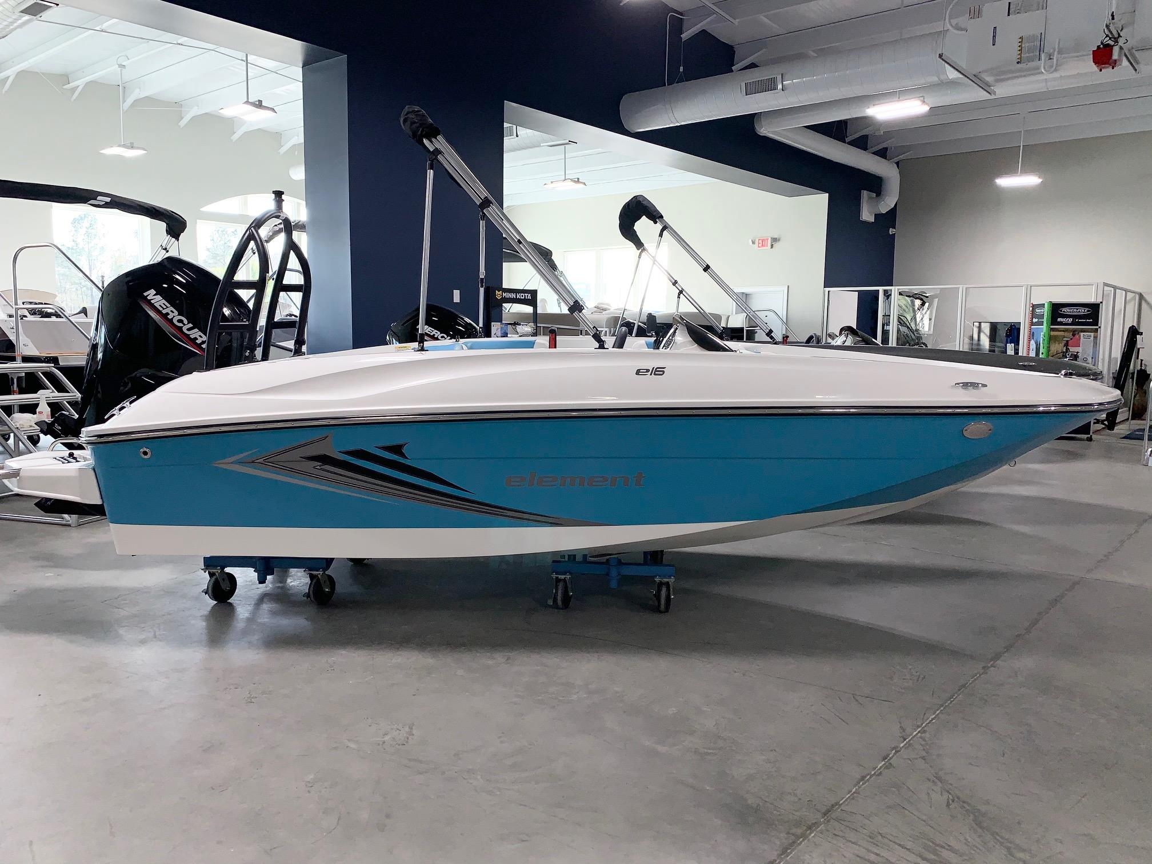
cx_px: 576
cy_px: 432
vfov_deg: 53.1
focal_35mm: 26
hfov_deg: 67.3
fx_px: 865
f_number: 1.8
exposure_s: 1/147
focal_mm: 4.25
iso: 25
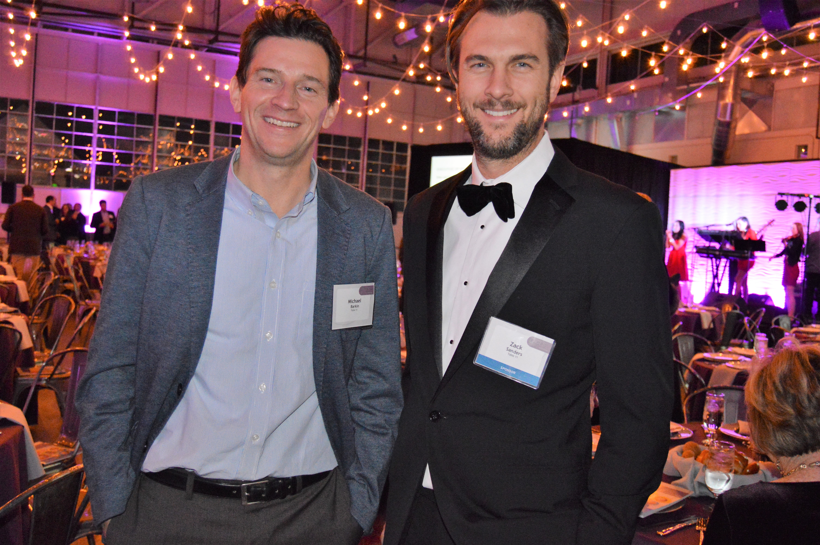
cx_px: 410
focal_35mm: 33
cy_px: 272
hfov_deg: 57.3
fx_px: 751
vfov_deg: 39.9
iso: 3200
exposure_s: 1/60
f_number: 3.5
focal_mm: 22
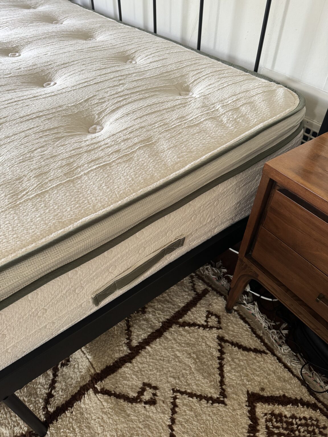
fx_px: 303
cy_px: 218
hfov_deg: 56.8
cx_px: 164
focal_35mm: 24
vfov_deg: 71.6
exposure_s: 1/60
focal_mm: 6.76
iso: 250
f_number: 1.78
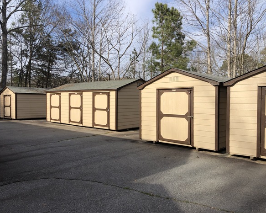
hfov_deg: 58.8
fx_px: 236
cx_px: 135
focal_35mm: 30
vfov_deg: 48.5
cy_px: 108
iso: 20
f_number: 1.8
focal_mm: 3.99
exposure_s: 1/1946
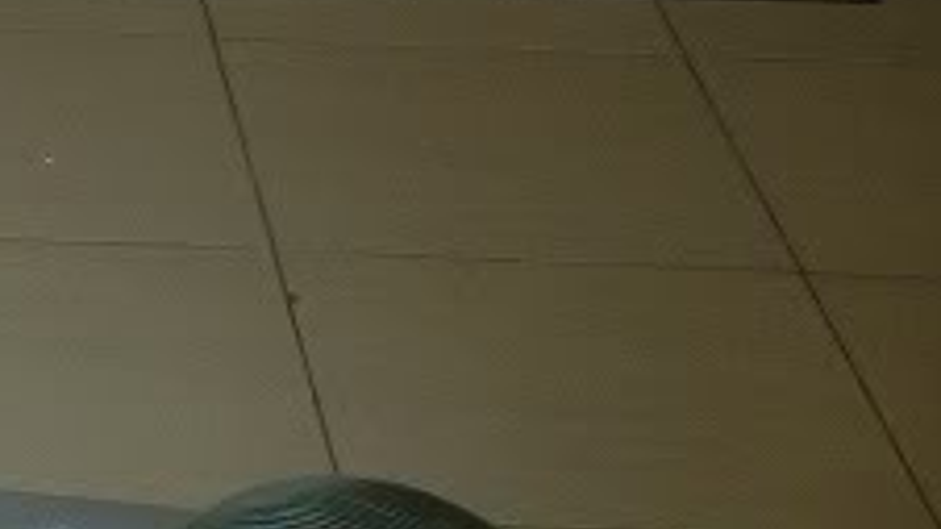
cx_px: -679
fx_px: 3617
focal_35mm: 145
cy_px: 362
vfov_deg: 8.4
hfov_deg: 13.5
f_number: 2.8
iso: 160
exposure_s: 1/60
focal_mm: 5.5
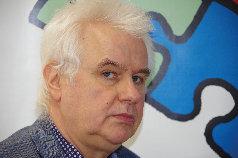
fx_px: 990
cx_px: 119
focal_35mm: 150
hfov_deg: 13.7
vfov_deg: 9.1
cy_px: 79
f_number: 5.6
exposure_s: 1/60
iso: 800
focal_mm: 100
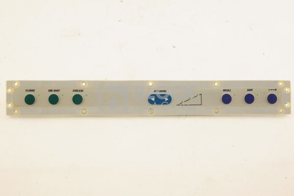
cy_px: 98
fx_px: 408
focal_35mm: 50
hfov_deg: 39.6
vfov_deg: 26.9
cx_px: 147
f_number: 13
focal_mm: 50
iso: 1600
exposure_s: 1/160
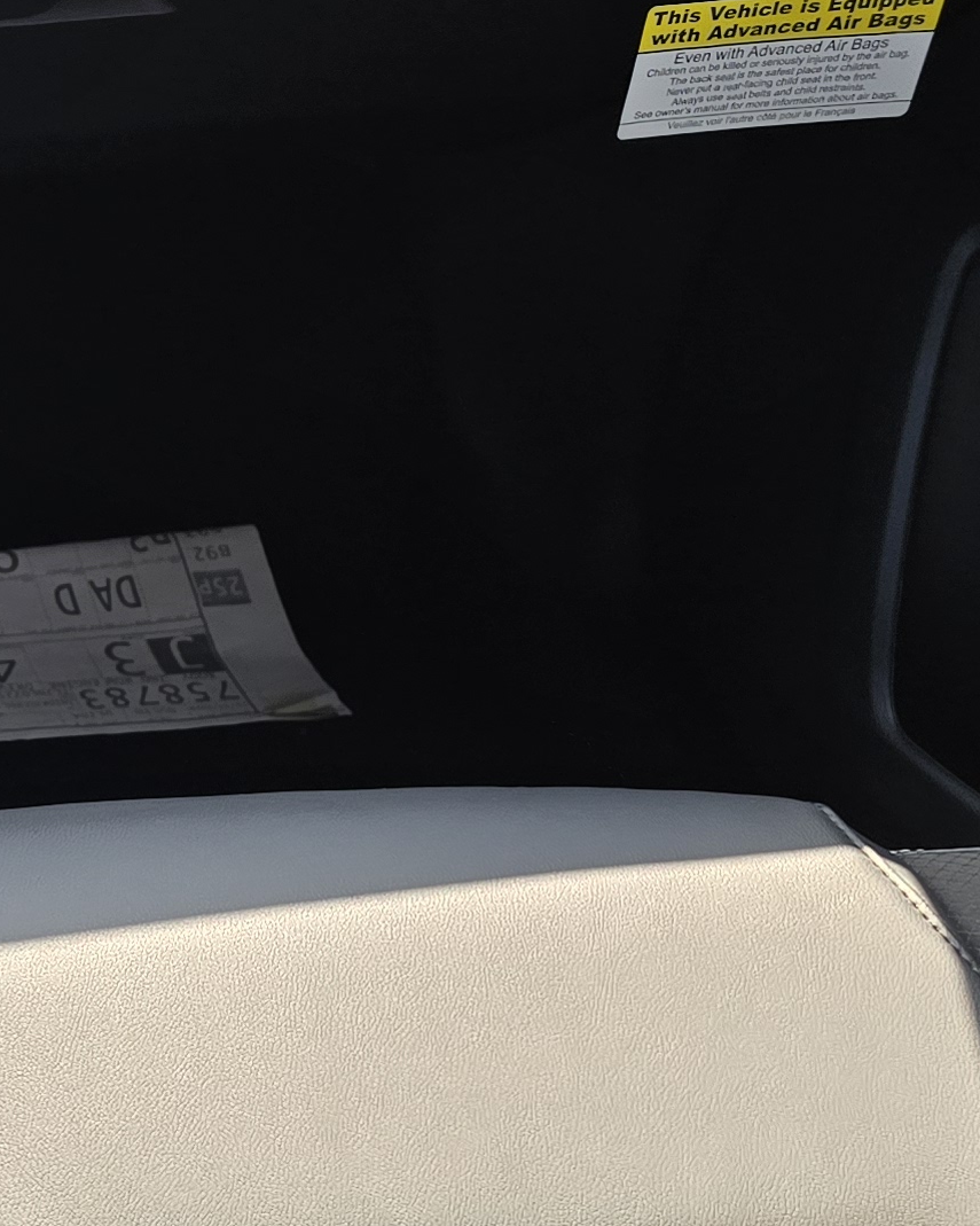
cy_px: 585
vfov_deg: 22.7
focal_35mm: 84
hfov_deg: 15.1
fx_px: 3046
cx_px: -927
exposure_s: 1/180
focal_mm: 6.3
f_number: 1.7
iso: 20
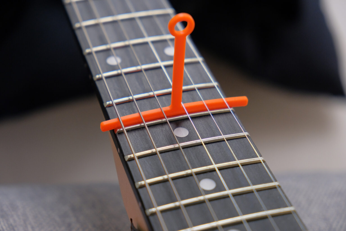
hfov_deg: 24.5
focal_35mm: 83
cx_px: 173
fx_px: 798
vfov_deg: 16.5
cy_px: 116
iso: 800
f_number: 4
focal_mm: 55
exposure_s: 1/52
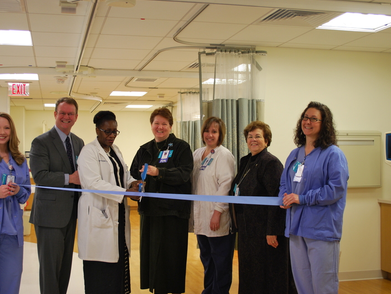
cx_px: 172
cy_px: 148
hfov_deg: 41.2
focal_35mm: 46
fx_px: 520
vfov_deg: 31.5
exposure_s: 1/30
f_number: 4.5
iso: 280
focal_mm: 28
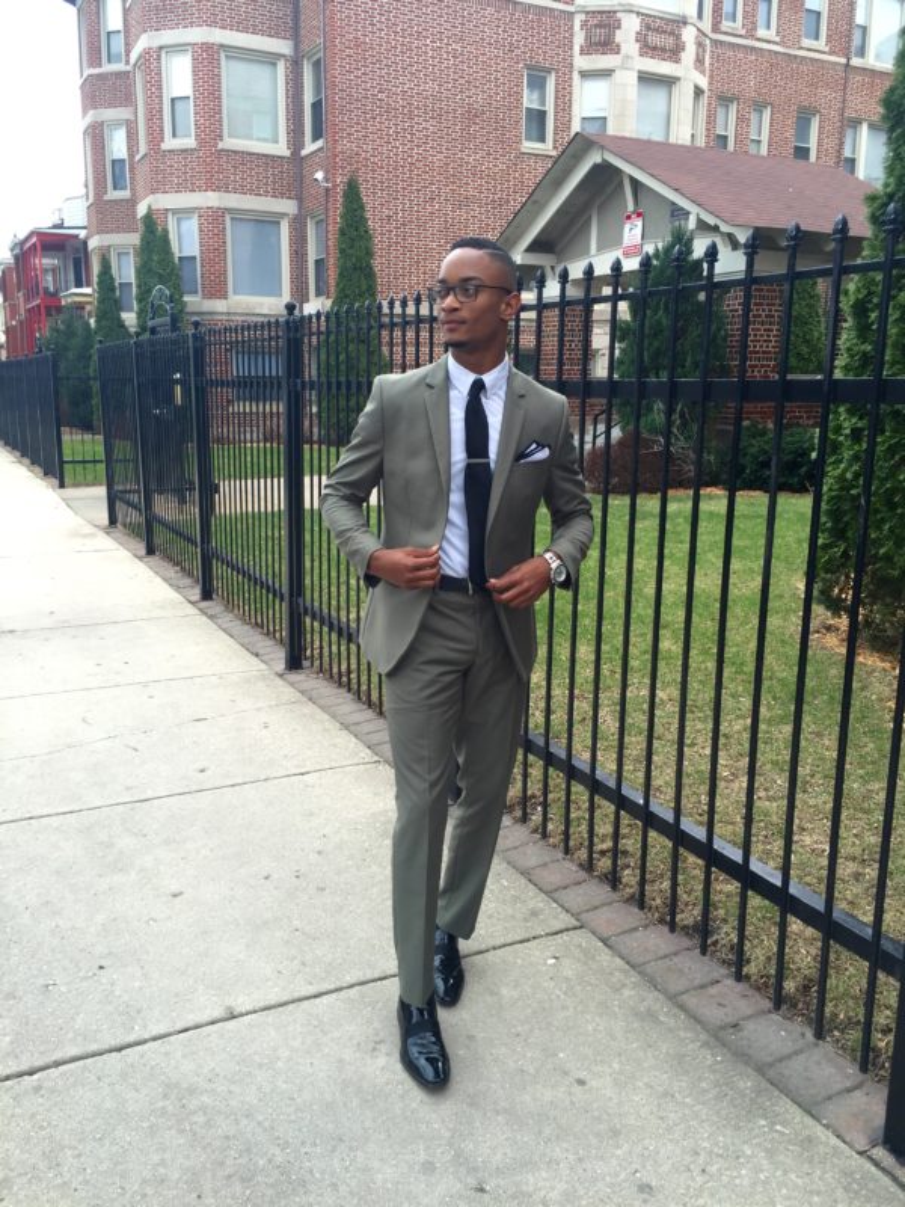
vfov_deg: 61.7
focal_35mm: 29
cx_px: 452
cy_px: 604
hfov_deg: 48.2
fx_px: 1011
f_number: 2.2
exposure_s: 1/161
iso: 32
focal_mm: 4.15
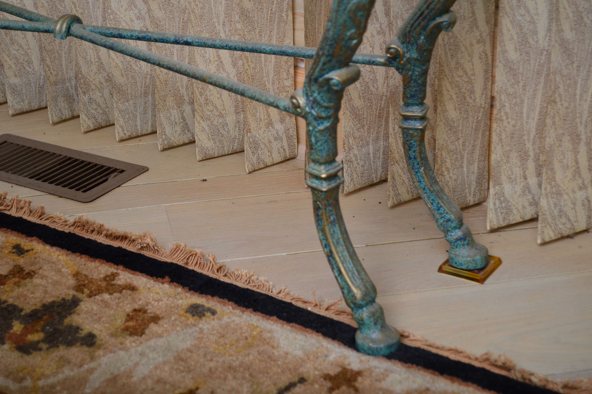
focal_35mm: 75
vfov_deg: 18.1
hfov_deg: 27.0
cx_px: 296
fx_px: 1232
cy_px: 197
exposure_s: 1/200
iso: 200
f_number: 5.6
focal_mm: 50
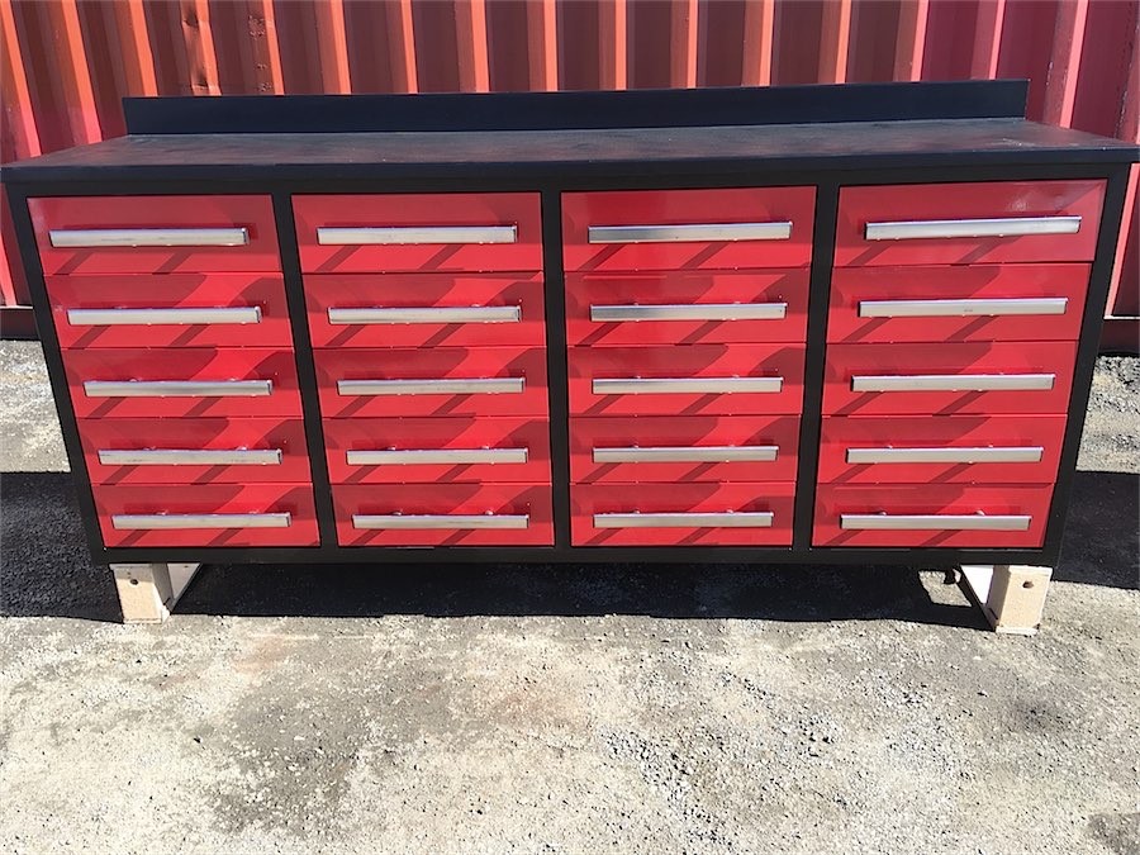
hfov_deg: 61.7
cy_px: 428
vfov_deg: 48.2
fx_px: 955
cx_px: 570
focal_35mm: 29
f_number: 2.2
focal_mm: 4.15
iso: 25
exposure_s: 1/407
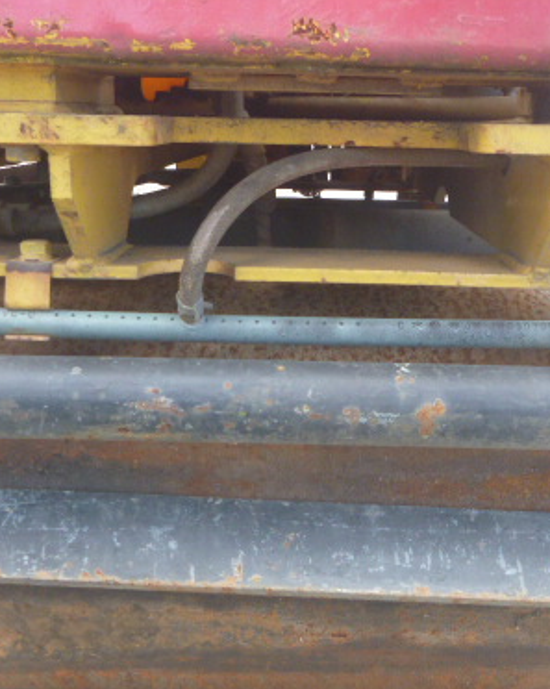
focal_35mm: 42
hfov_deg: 35.5
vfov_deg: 43.8
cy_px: 380
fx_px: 856
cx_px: 326
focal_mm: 4.5
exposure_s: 1/60
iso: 200
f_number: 3.9
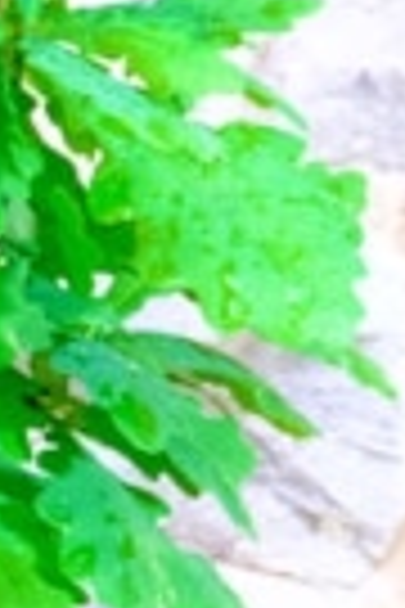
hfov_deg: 2.7
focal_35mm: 506
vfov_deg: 4.1
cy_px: 475
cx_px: -904
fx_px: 8538
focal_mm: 44.4
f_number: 16
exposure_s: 1/15
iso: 3200
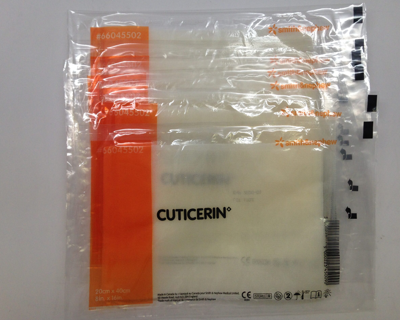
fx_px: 414
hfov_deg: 51.5
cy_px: 158
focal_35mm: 35
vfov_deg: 42.2
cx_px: 208
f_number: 2.4
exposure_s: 1/120
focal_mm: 4.12
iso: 80
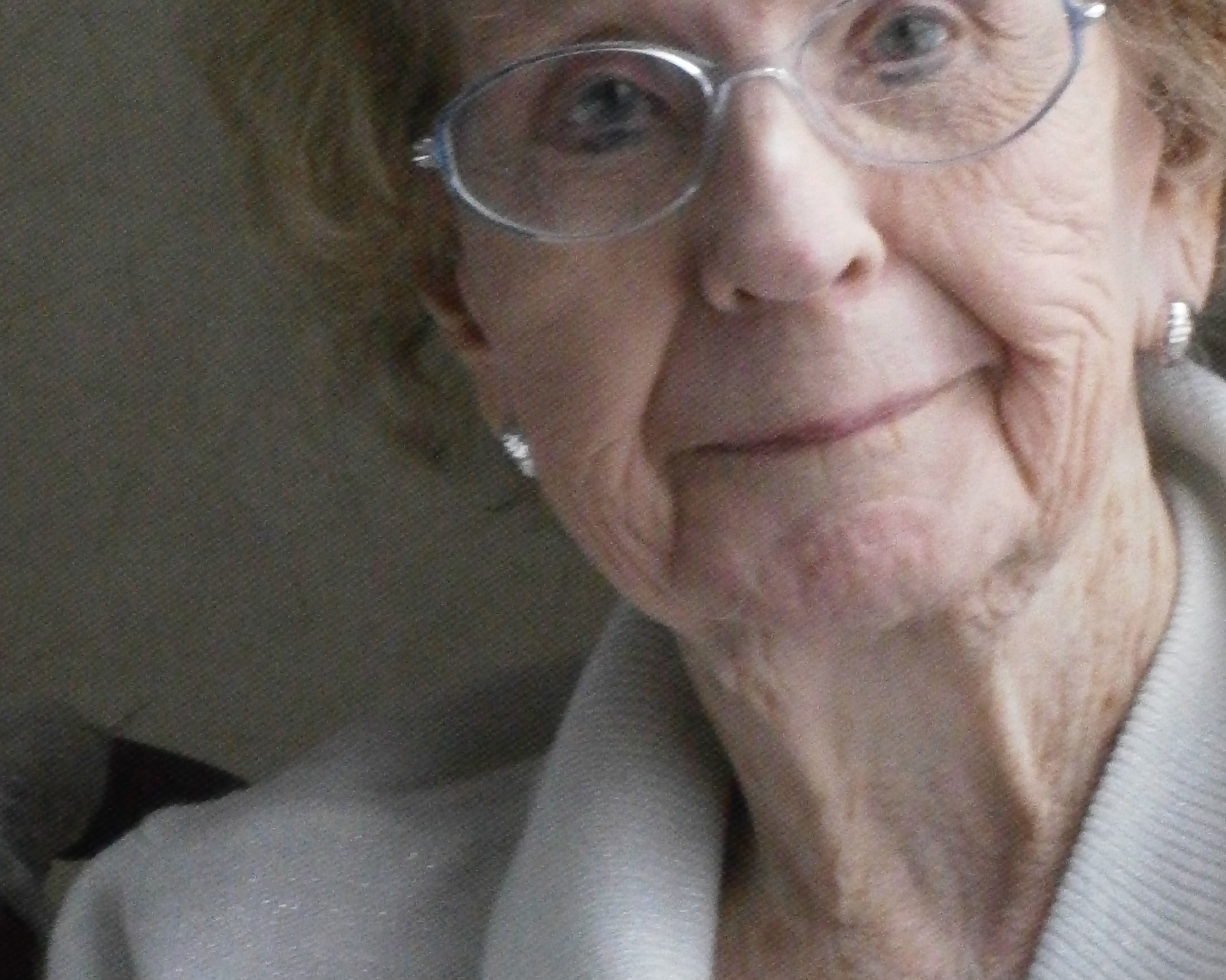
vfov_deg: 6.3
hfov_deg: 7.9
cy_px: 337
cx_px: 691
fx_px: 8854
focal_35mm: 244
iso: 800
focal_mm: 23.5
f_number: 6.5
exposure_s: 1/80
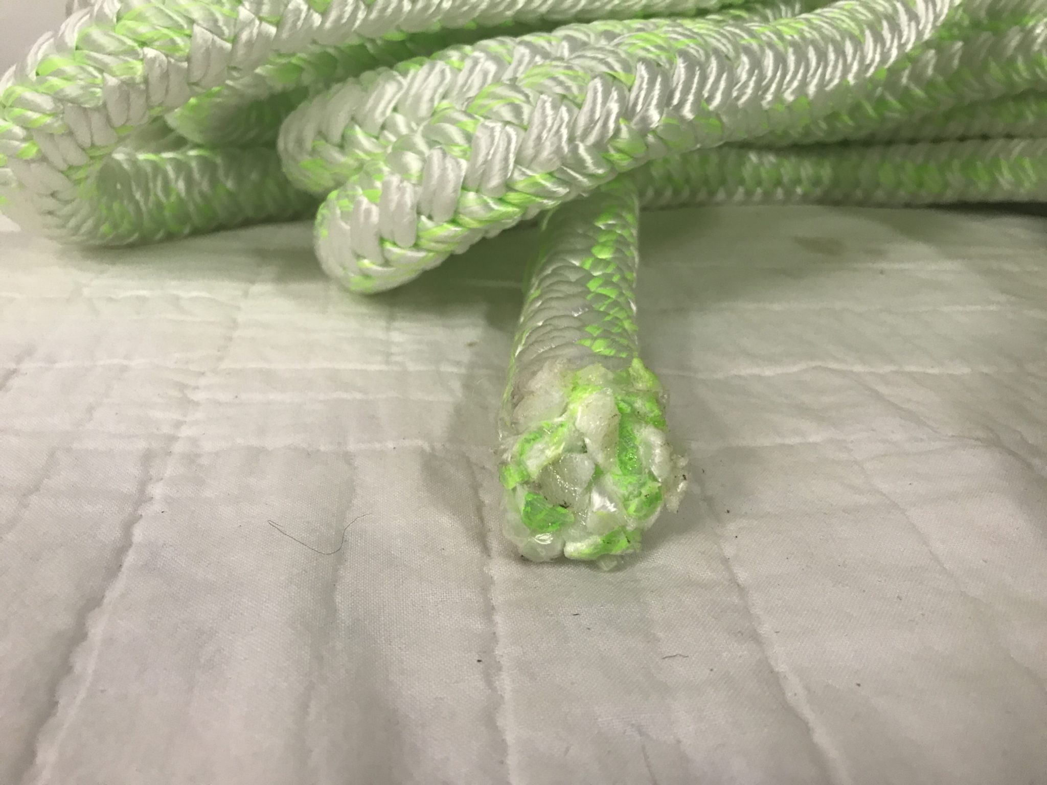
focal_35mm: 28
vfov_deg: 49.7
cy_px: 392
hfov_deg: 63.4
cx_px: 524
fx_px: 847
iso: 40
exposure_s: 1/20
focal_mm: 3.99
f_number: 1.8
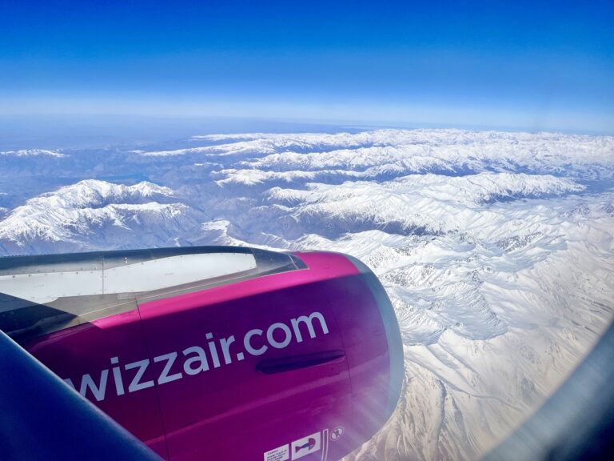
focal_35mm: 26
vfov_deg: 53.1
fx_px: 461
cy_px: 230
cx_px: 307
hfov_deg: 67.3
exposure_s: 1/9091
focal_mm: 5.1
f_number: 1.6
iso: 50
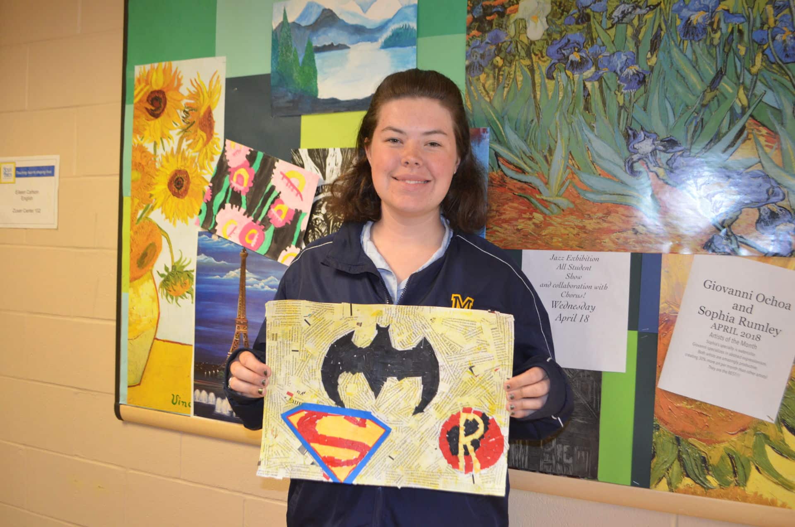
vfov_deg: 43.4
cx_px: 398
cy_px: 264
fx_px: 661
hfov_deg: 62.0
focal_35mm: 30
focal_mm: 20
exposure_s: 1/60
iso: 1400
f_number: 3.8
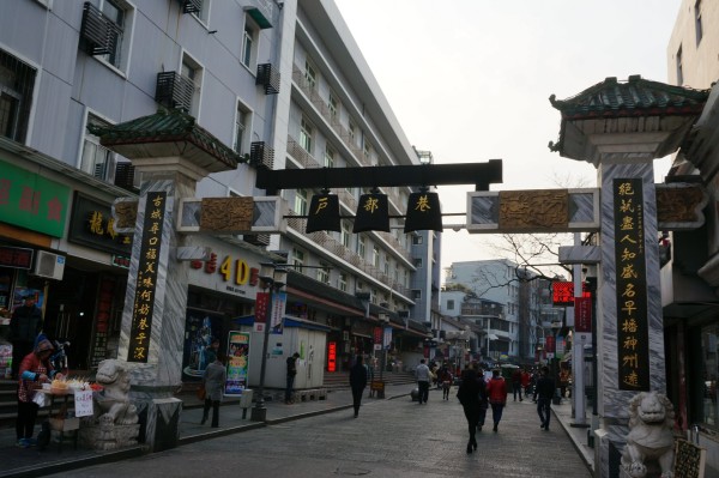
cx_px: 360
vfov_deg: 41.6
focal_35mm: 32
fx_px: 629
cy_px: 239
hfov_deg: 59.5
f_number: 13
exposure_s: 1/100
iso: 100
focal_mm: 21
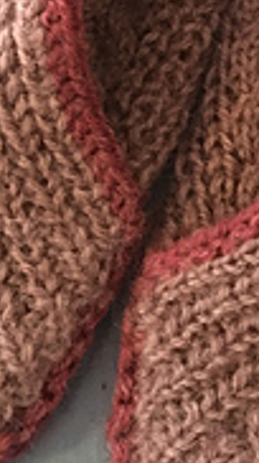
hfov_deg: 13.8
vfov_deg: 24.1
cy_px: 92
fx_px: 1065
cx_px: 202
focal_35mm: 87
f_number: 2.2
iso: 640
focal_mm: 4.15
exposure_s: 1/15
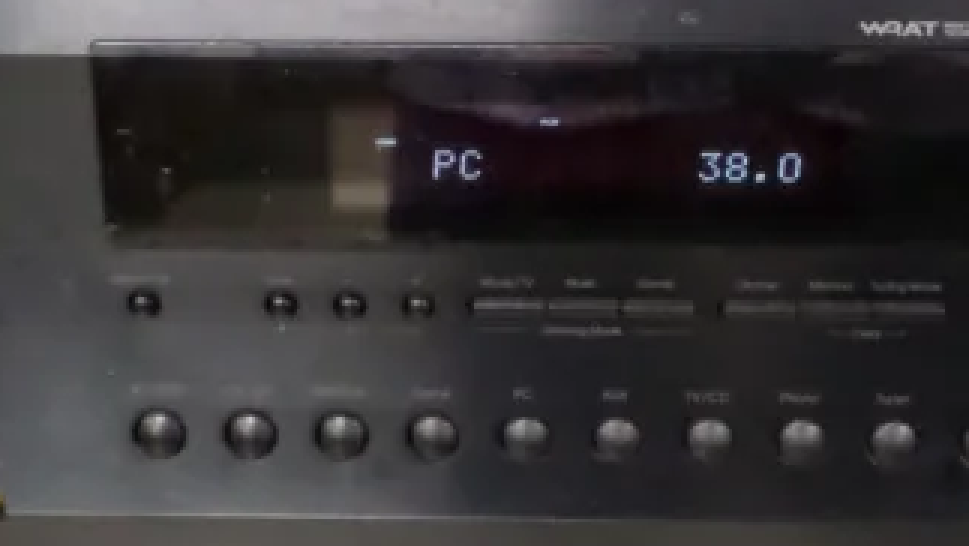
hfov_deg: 27.6
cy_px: 207
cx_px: 688
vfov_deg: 15.9
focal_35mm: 76
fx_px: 1954
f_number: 2.5
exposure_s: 1/15
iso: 400
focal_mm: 4.5
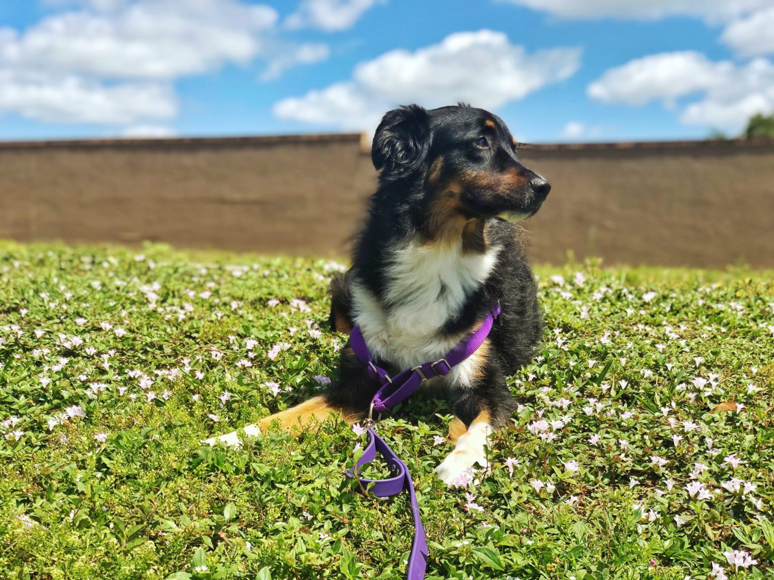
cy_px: 290
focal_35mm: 52
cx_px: 387
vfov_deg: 28.0
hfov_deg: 36.8
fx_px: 1163
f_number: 2.4
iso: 16
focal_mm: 6
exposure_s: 1/852
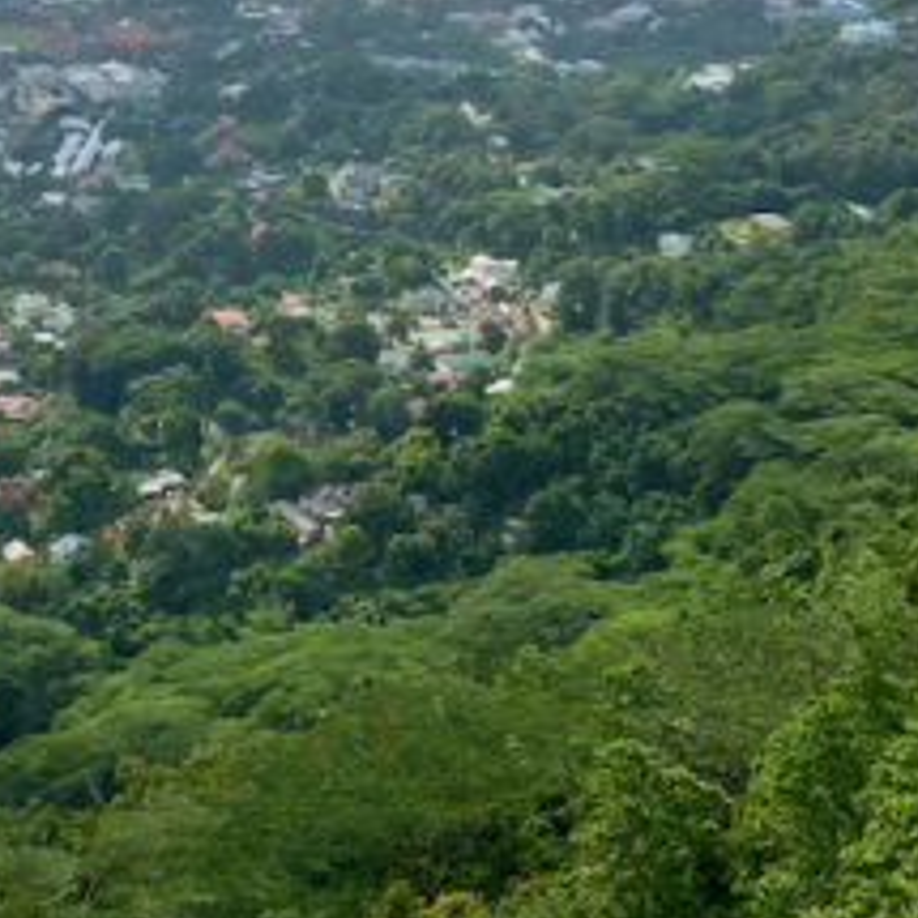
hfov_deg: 20.9
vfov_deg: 20.4
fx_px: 2460
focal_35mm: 82
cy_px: -17
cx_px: 218
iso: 32
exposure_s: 1/5747
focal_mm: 4.25
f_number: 1.8
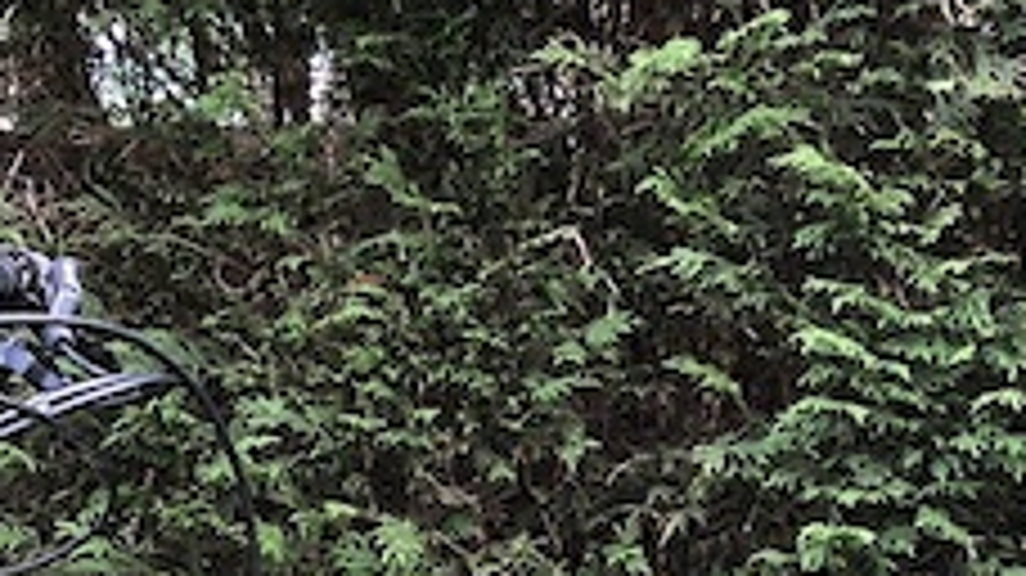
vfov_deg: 10.4
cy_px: 1148
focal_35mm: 107
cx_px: -360
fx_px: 2910
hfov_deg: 18.4
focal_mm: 3.99
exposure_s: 1/30
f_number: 1.8
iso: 40
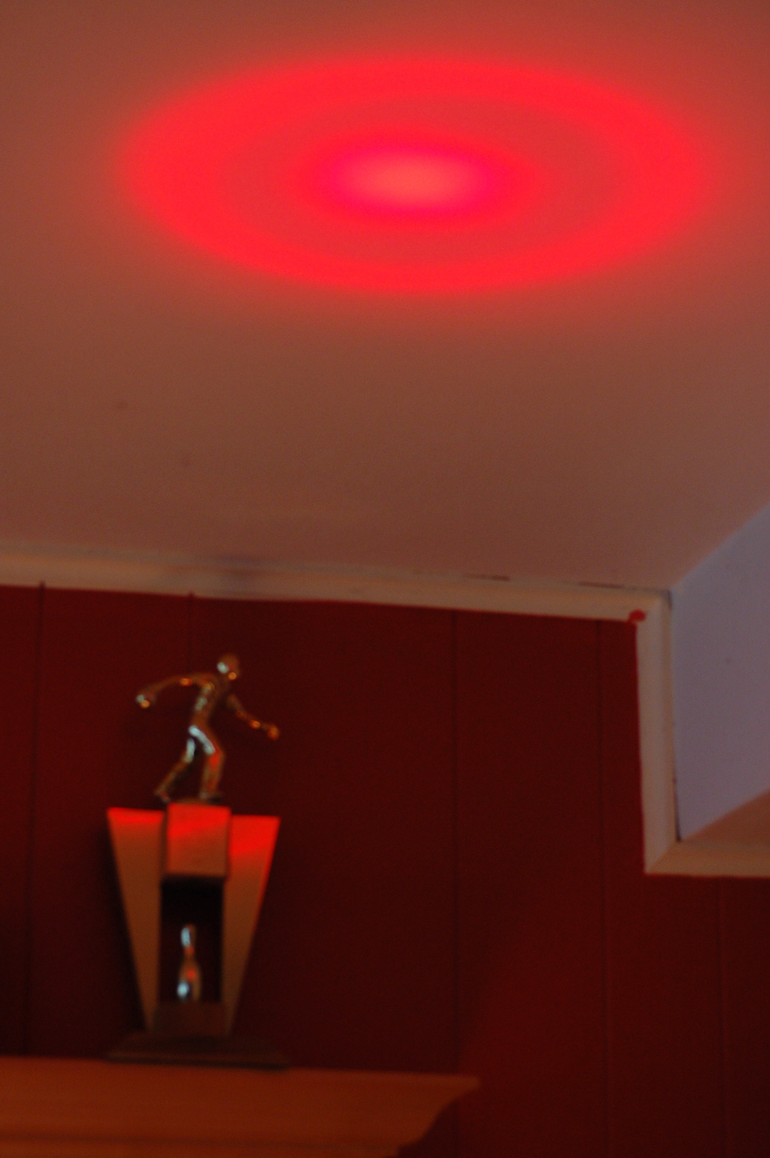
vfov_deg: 22.6
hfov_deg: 15.2
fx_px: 2893
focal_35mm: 90
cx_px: 385
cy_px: 579
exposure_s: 1/13
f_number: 2.8
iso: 800
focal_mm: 60
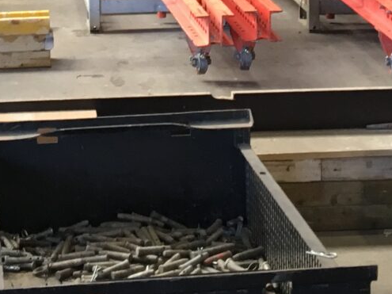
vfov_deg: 11.6
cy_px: -205
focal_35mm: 120
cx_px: 185
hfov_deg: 16.4
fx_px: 1359
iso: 40
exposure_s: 1/33
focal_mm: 4.15
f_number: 2.2
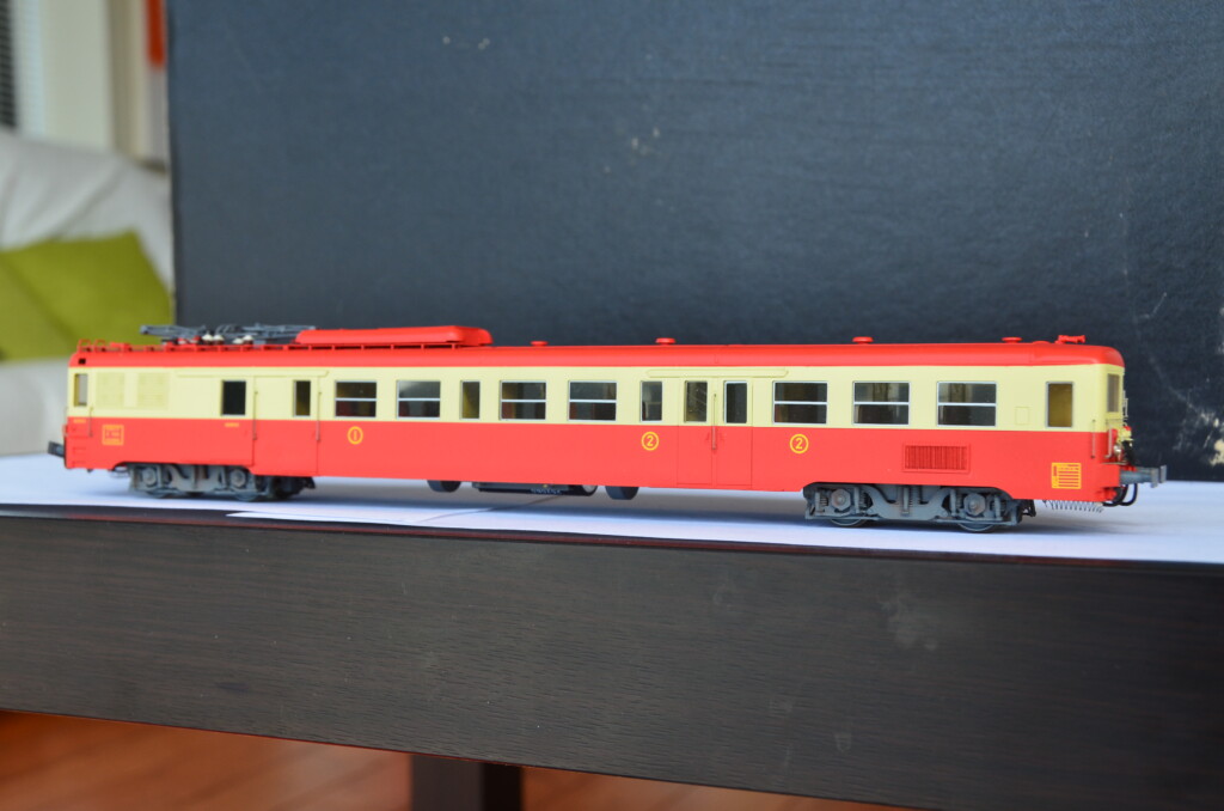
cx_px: 612
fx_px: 1628
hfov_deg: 41.2
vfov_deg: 27.9
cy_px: 406
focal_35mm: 48
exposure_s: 1/100
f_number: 9
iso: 400
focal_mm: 32
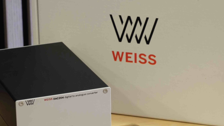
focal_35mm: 146
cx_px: 74
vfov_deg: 8.3
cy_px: 99
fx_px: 867
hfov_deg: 14.7
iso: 200
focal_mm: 60
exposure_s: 1
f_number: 9
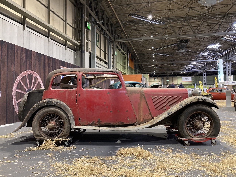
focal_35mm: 28
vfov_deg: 49.7
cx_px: 118
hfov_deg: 63.4
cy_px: 88
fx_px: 191
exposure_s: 1/33
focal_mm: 3.99
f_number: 1.8
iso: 320
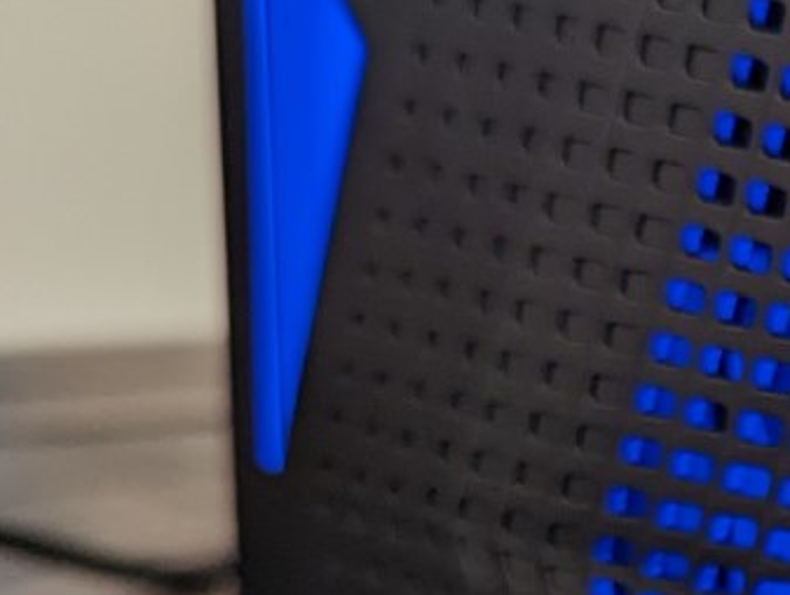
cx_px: 1296
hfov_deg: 16.8
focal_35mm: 102
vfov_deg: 14.1
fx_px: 2332
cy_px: 700
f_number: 1.85
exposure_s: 1/114
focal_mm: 6.81
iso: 338
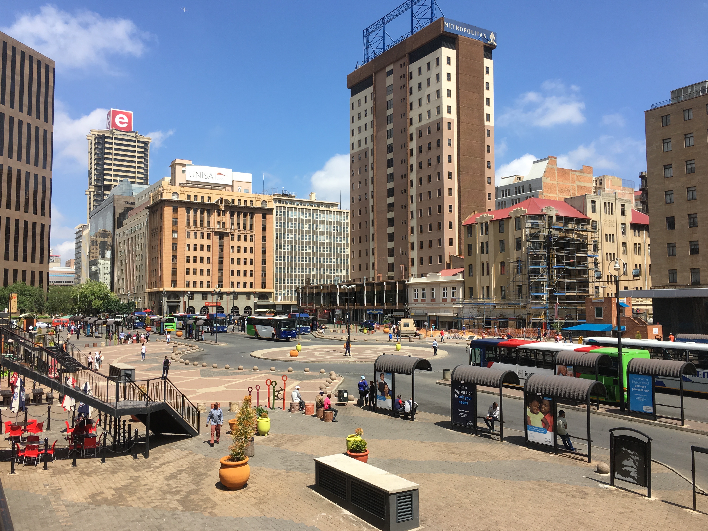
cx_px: 344
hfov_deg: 60.0
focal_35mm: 30
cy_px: 266
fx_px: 614
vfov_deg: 46.8
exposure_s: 1/1350
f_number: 2.2
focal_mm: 4.15
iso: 25
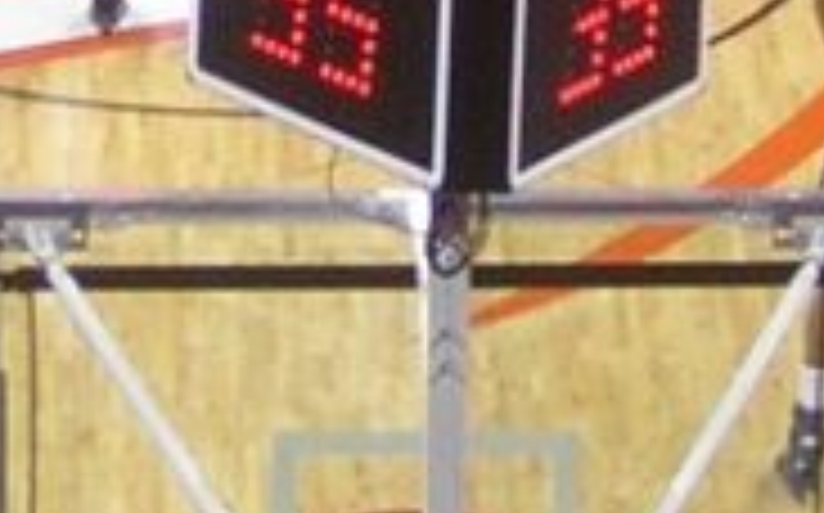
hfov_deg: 4.4
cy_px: -392
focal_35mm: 480
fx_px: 10769
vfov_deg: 2.7
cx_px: 212
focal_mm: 14.1
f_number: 4.7
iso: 400
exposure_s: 1/66.6
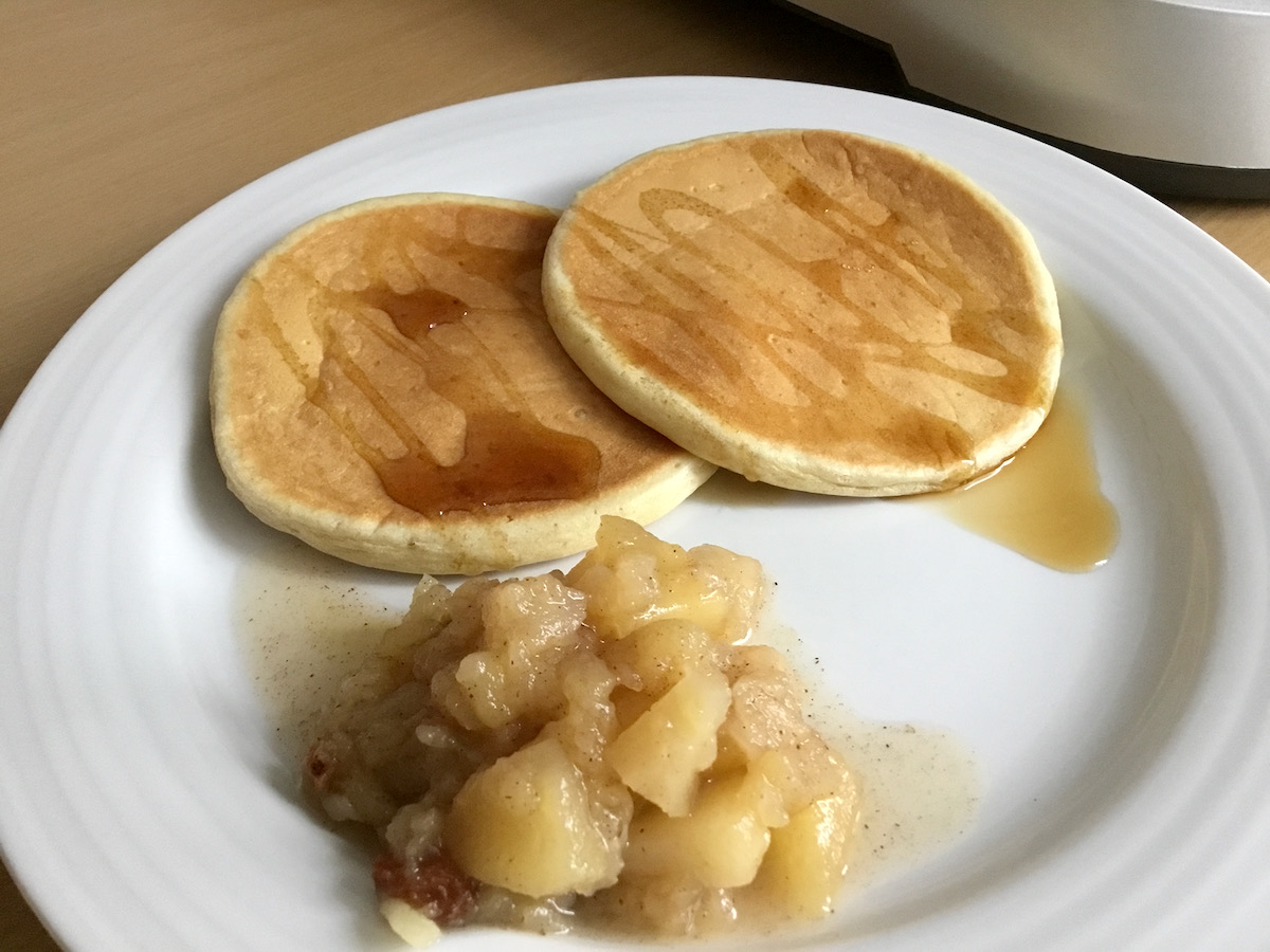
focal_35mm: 31
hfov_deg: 58.4
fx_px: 1137
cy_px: 476
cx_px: 635
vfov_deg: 45.4
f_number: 2.4
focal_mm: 3.3
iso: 200
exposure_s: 1/33
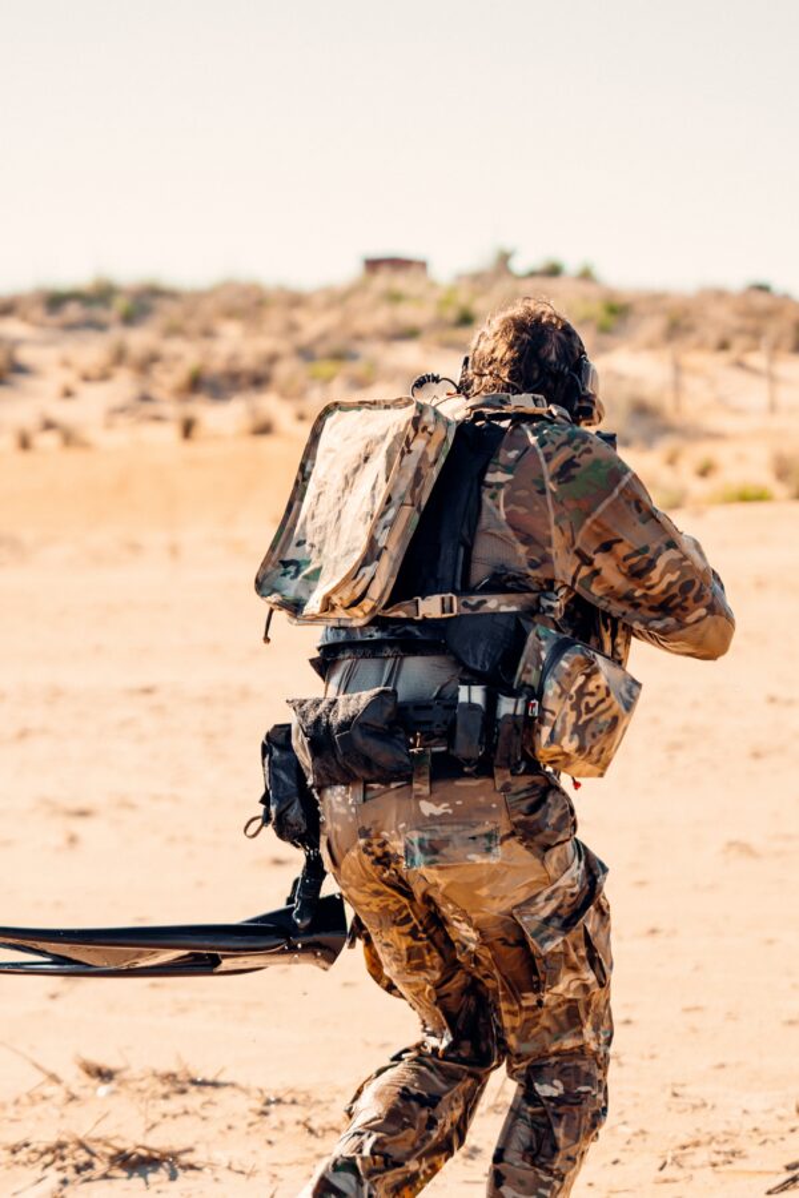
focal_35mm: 105
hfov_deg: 13.0
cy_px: 599
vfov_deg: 19.5
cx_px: 400
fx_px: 3495
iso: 125
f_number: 3.2
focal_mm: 70
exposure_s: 1/1000
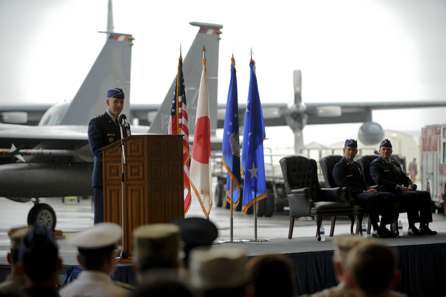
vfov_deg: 11.0
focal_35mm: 125
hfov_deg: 16.4
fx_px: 1548
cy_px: 148
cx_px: 223
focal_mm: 125
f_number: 2.8
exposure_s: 1/640
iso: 400
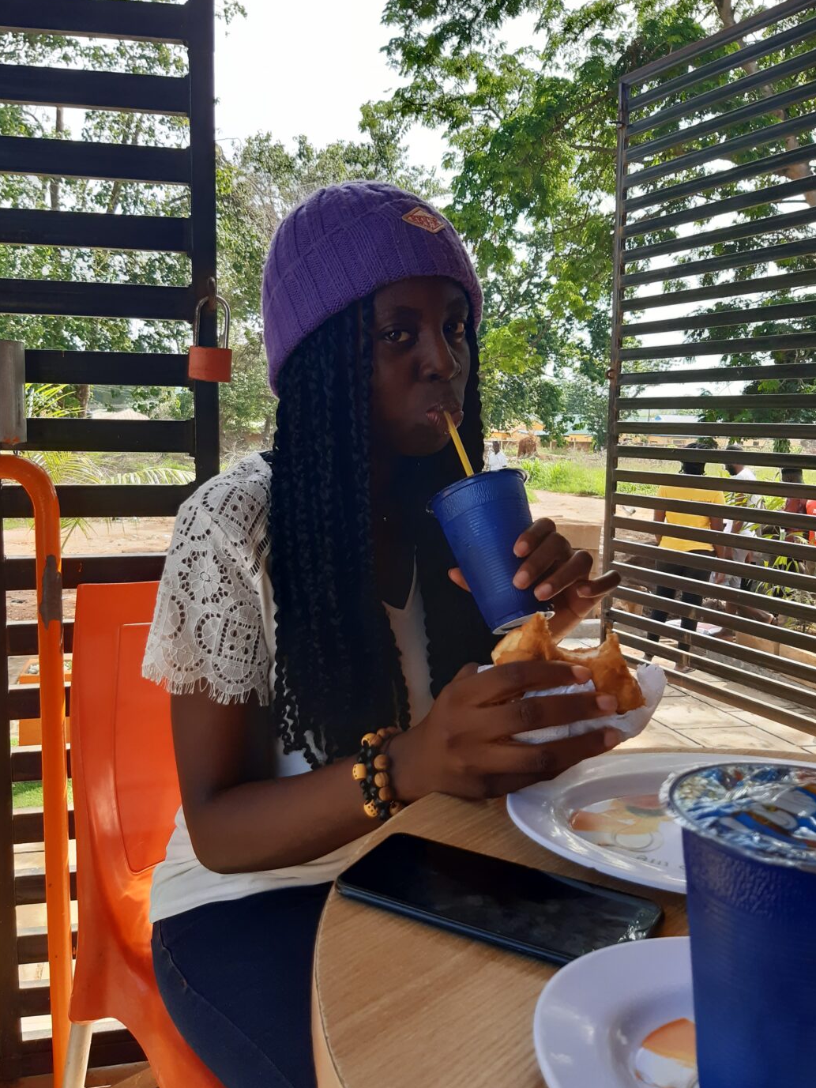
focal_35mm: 29
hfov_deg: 48.2
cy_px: 521
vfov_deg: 61.6
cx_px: 377
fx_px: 911
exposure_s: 1/666
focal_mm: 3.92
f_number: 1.7
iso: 80
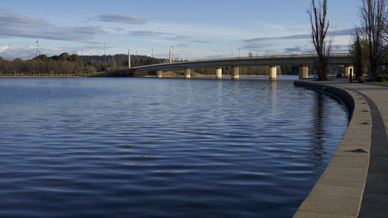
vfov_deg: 28.3
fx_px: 432
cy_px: 108
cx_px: 194
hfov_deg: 48.4
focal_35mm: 42
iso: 320
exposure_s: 1/2000
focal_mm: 27
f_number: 4
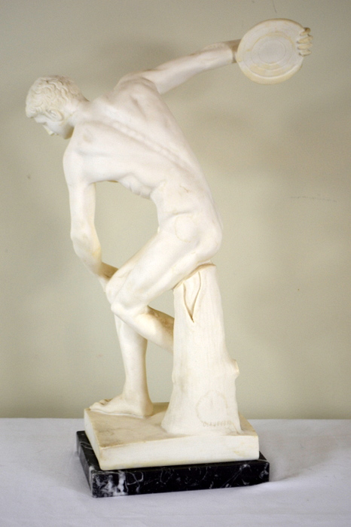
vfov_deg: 26.0
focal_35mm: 78
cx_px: 176
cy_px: 264
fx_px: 1142
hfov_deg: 17.5
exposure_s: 1/125
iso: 250
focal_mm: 52
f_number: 5.6
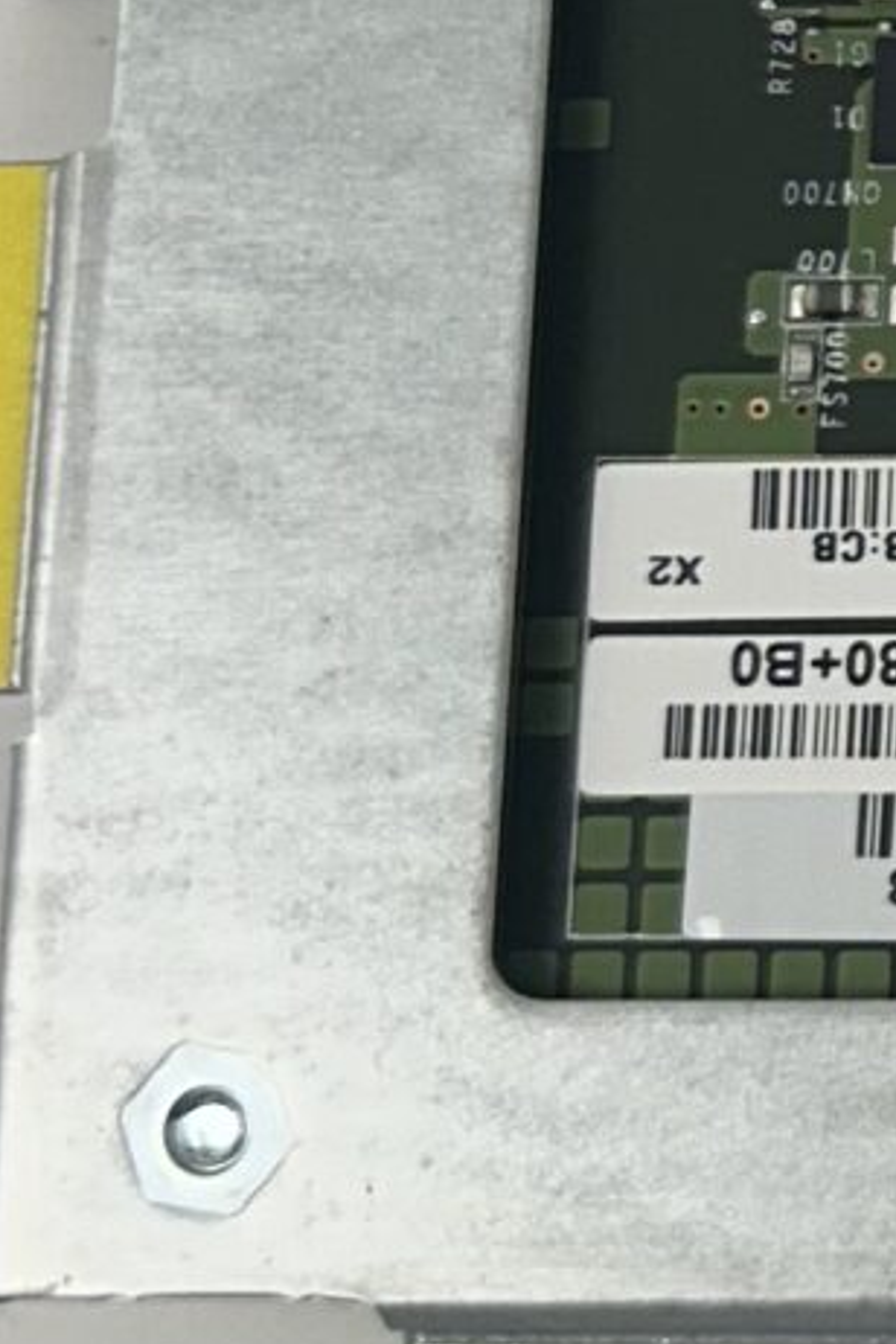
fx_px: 5600
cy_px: 81
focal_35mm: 150
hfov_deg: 8.3
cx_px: 2255
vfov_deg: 13.5
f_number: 1.5
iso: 40
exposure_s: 1/154
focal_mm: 5.7
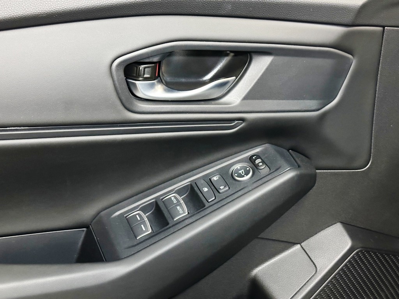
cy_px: 150
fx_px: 553
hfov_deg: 39.7
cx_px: 200
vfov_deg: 30.3
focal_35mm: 48
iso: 640
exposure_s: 1/30
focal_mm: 6.86
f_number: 1.78
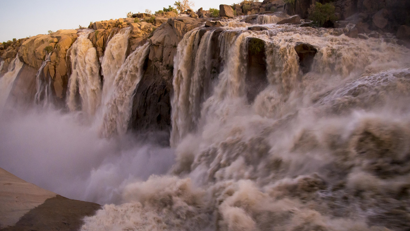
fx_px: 283
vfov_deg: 44.4
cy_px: 116
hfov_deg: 71.9
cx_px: 209
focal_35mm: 26
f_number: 5.6
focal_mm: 24
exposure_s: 1/30
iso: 4000
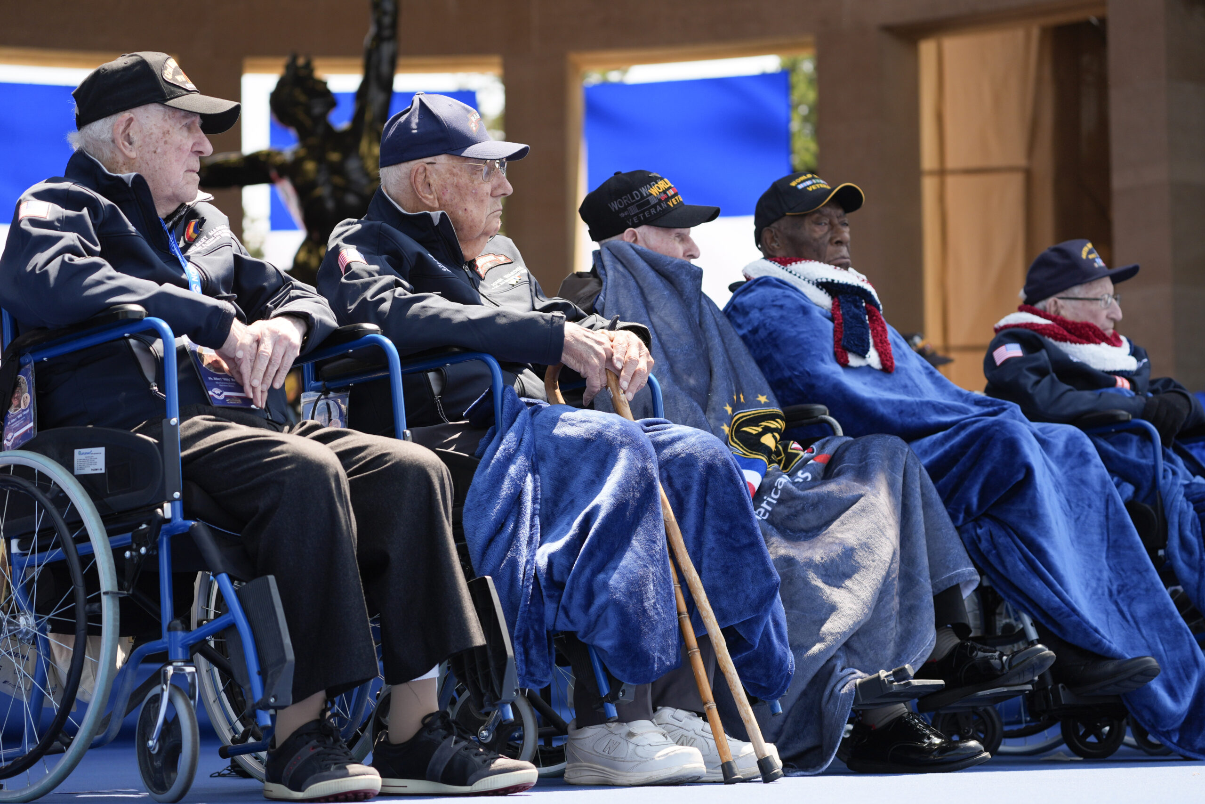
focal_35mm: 100
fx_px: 3347
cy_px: 402
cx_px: 602
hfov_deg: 20.4
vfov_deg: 13.7
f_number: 4.5
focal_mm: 100
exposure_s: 1/800
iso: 250
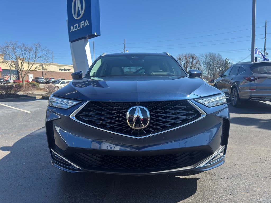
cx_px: 136
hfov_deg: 71.6
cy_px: 102
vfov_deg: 56.8
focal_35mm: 24
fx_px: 188
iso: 100
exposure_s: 1/3058
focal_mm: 6.76
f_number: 1.78
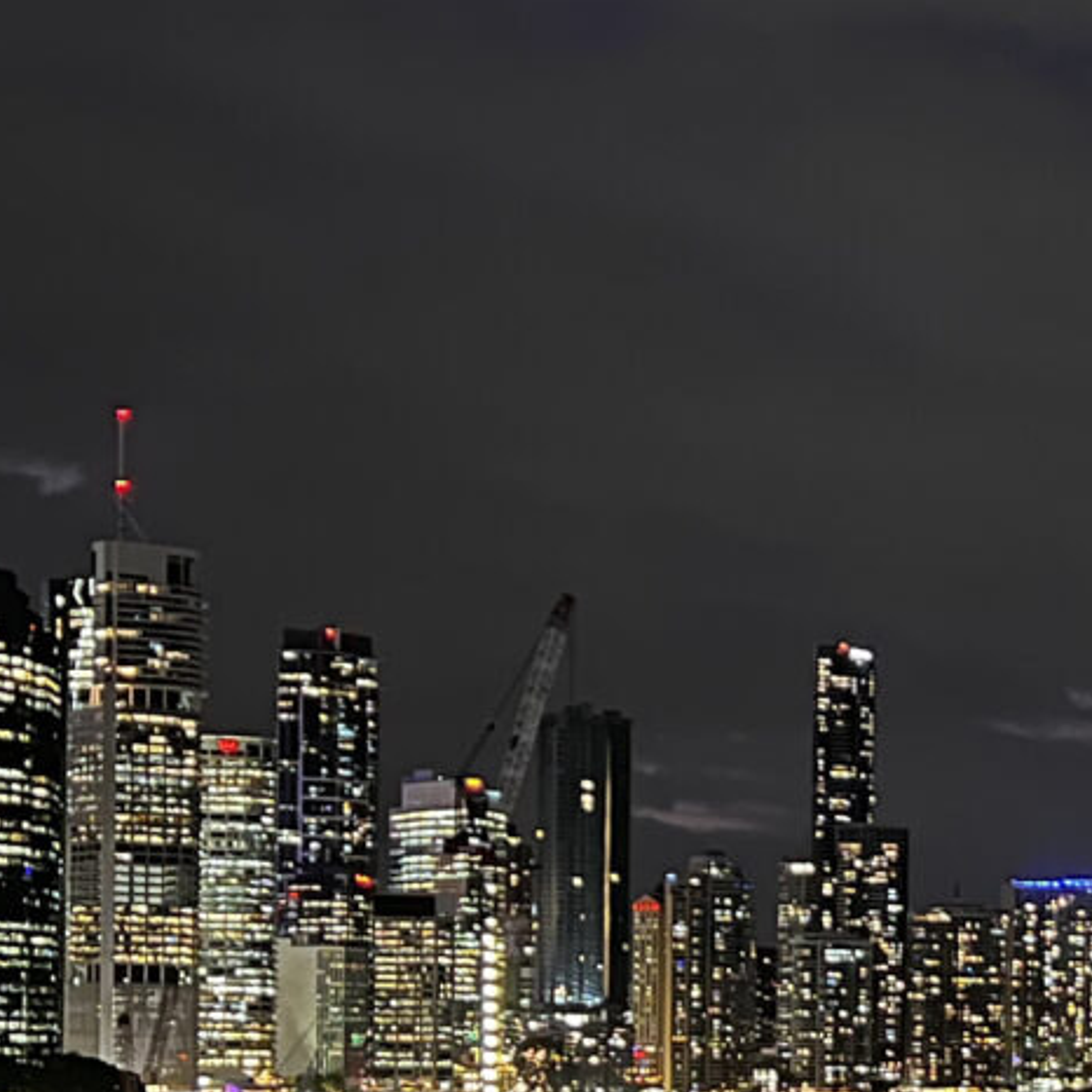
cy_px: 1080
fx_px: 3605
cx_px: 1001
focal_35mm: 101
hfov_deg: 17.0
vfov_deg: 16.9
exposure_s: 1/10
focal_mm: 5.7
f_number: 1.5
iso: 640
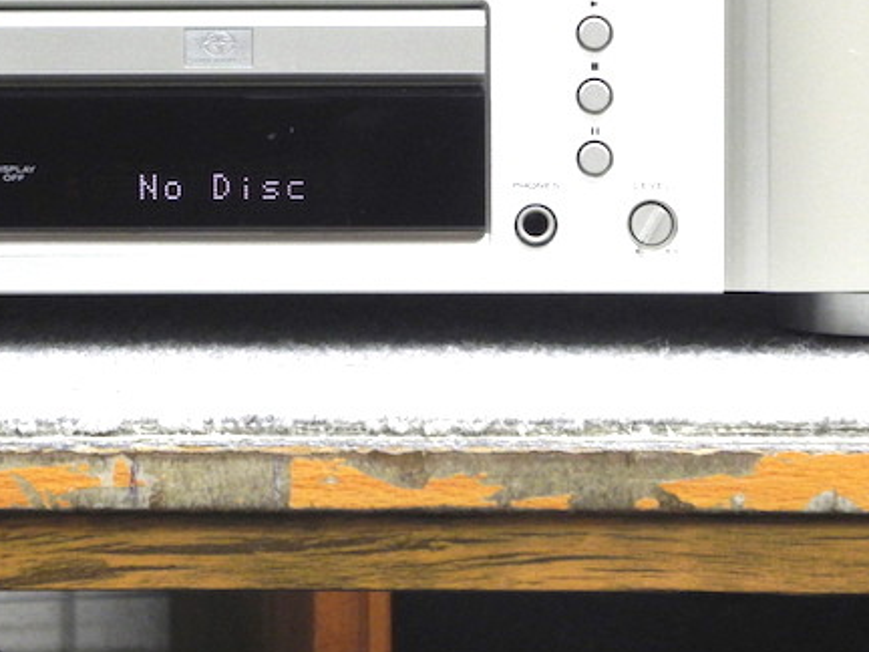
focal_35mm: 209
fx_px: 5247
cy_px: 4
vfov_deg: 7.1
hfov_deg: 9.4
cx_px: 197
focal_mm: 20.1
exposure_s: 1/19
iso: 400
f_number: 4.5
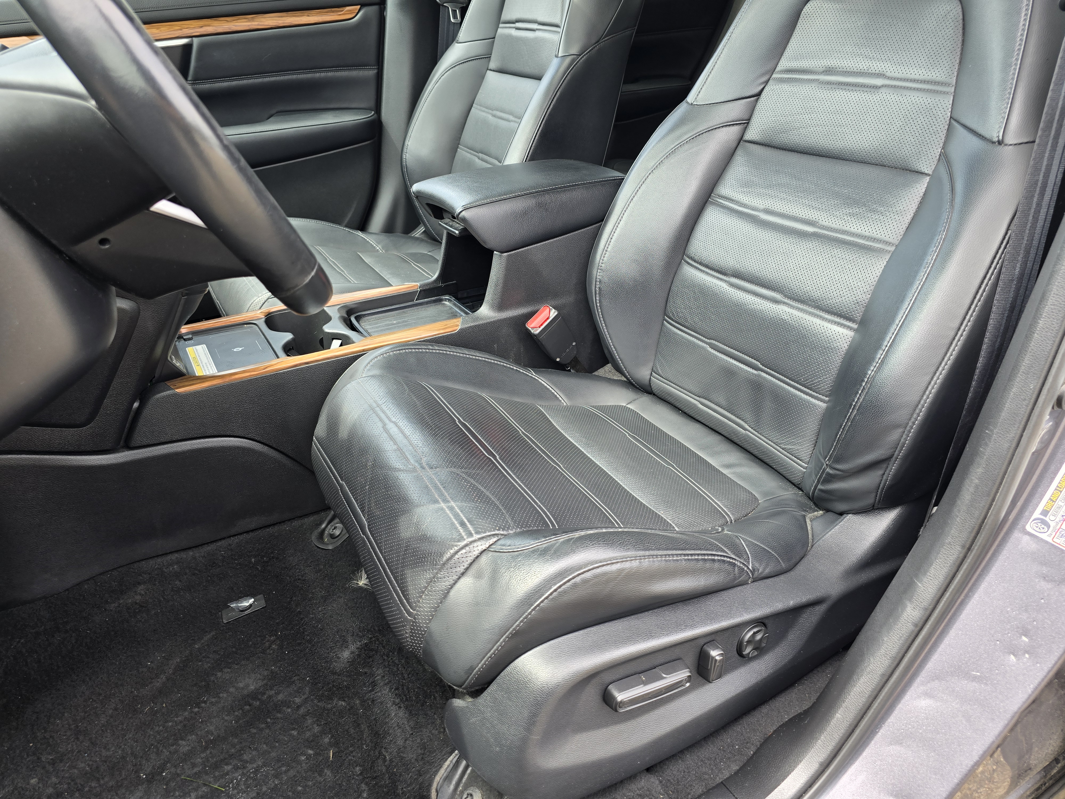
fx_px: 708
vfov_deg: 58.9
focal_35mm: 23
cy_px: 400
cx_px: 532
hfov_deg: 73.9
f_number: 1.7
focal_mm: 6.3
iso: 50
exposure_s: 1/180
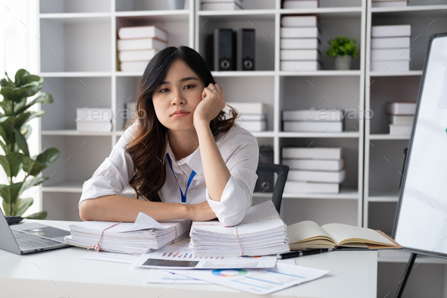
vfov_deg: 25.5
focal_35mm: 53
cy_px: 149
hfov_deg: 37.5
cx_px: 224
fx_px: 658
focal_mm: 35
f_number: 2
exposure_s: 1/400
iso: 200
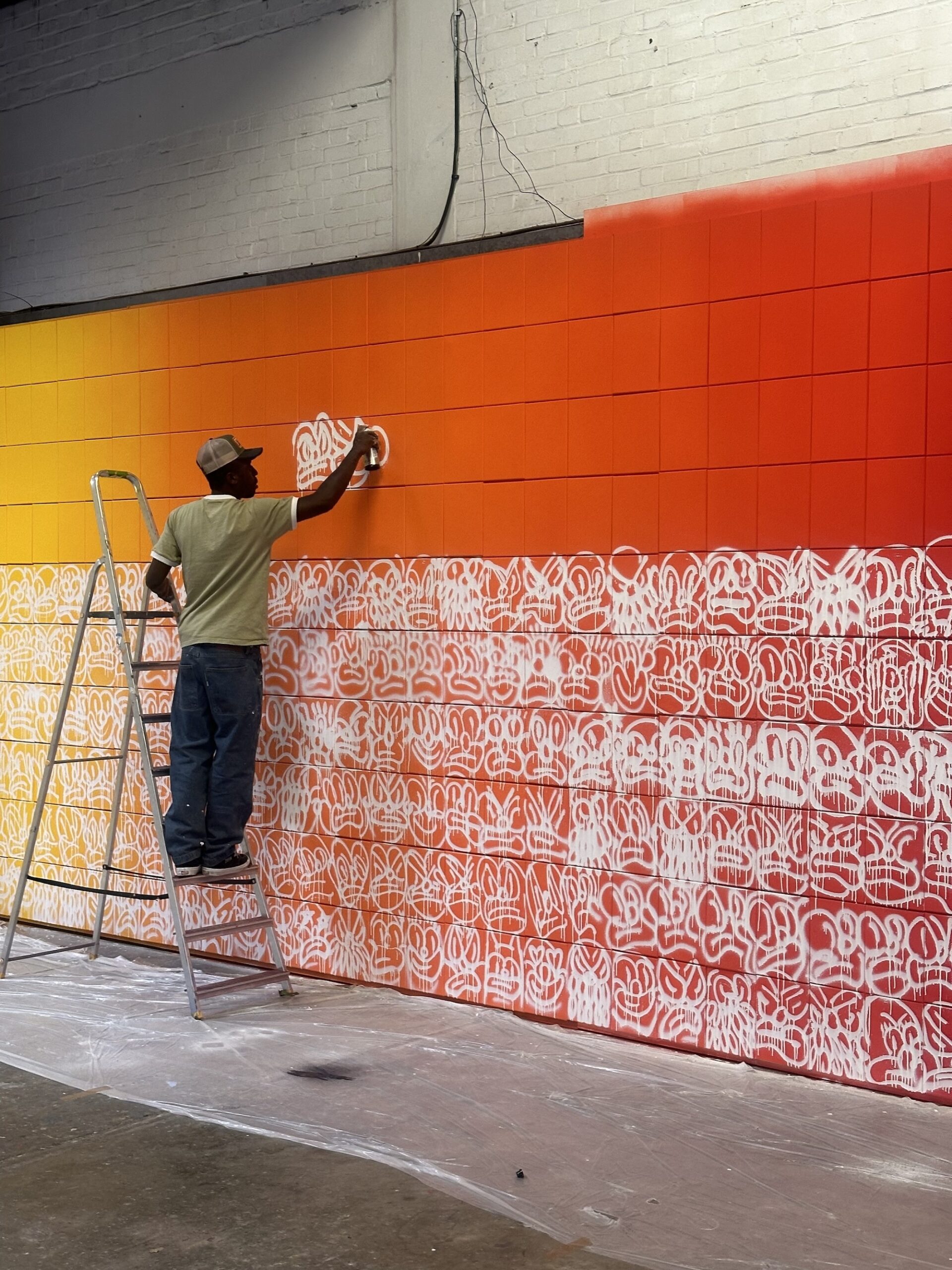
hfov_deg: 30.3
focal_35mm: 48
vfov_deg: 39.7
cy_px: 635
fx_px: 1760
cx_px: 476
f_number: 1.78
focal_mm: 6.86
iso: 125
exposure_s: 1/50
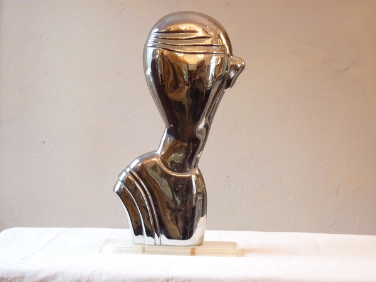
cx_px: 188
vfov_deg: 18.9
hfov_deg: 25.0
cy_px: 141
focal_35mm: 78
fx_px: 847
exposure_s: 1/15
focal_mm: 12.8
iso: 400
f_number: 4.2
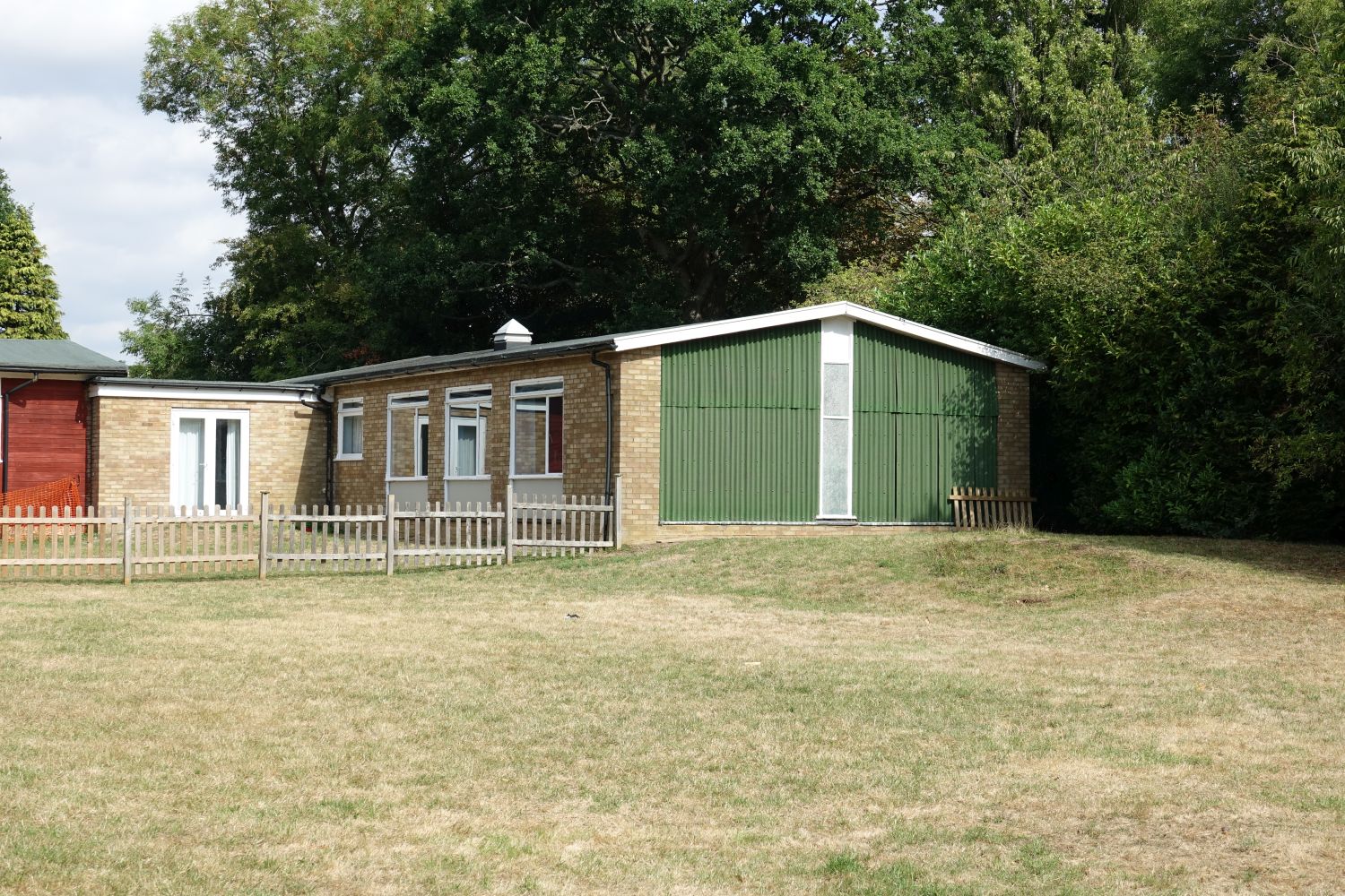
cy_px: 448
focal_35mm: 56
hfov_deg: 35.6
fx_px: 2092
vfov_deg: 24.2
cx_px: 672
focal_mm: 20.49
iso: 100
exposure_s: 1/500
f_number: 4
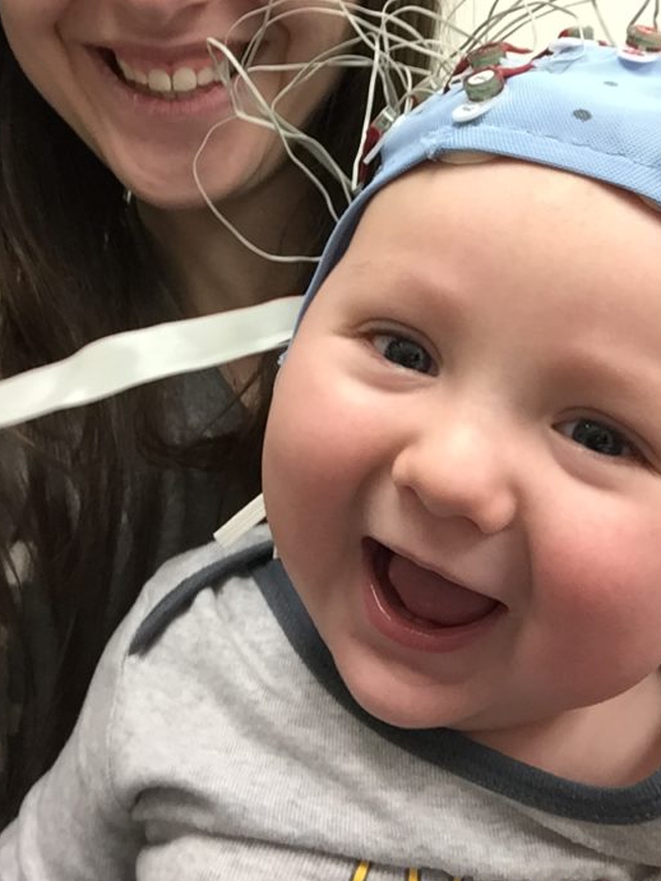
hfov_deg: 31.5
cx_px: 350
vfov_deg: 40.5
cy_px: 266
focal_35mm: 46
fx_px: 1170
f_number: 2.2
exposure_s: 1/30
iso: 100
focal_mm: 2.65
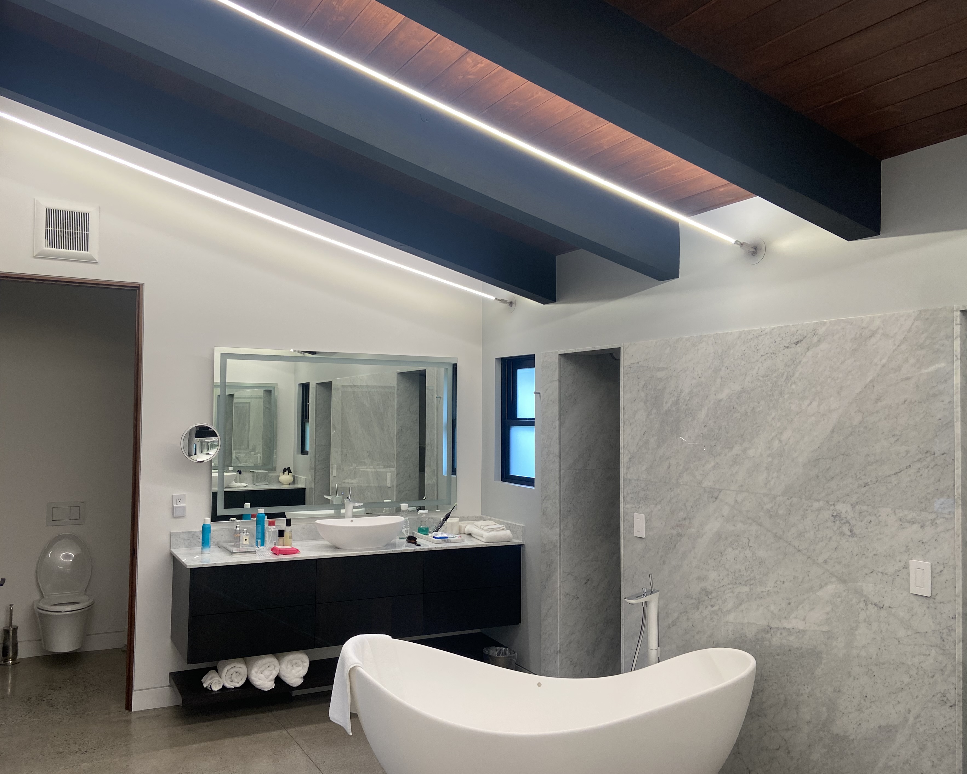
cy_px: 388
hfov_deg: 60.2
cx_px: 421
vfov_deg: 50.0
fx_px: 830
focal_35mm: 29
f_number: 1.8
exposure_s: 1/120
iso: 100
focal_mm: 4.25
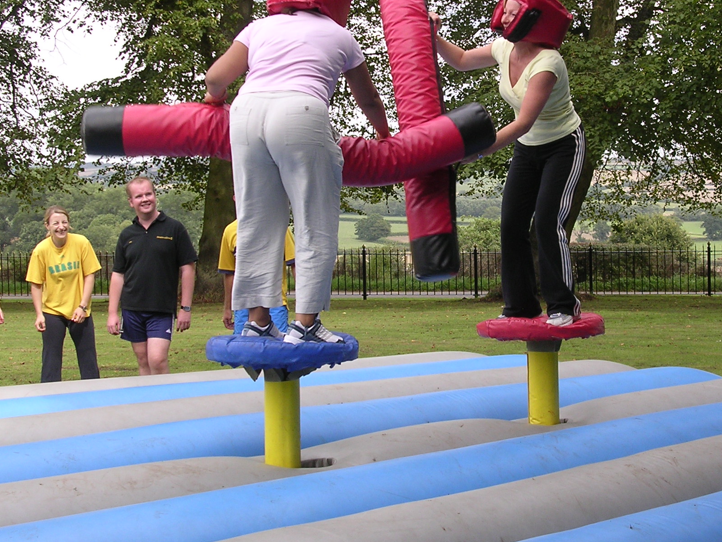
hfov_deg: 28.5
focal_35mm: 68
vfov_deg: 21.6
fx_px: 1418
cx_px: 441
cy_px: 210
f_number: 3.2
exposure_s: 1/251
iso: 100
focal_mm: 8
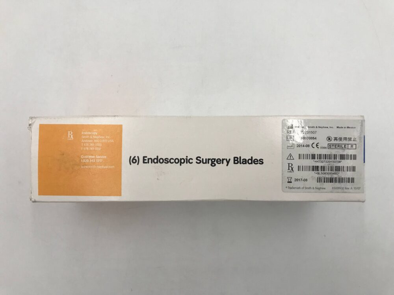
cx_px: 197
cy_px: 148
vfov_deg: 49.7
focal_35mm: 28
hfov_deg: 63.4
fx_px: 319
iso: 20
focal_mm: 3.99
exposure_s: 1/40
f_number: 1.8
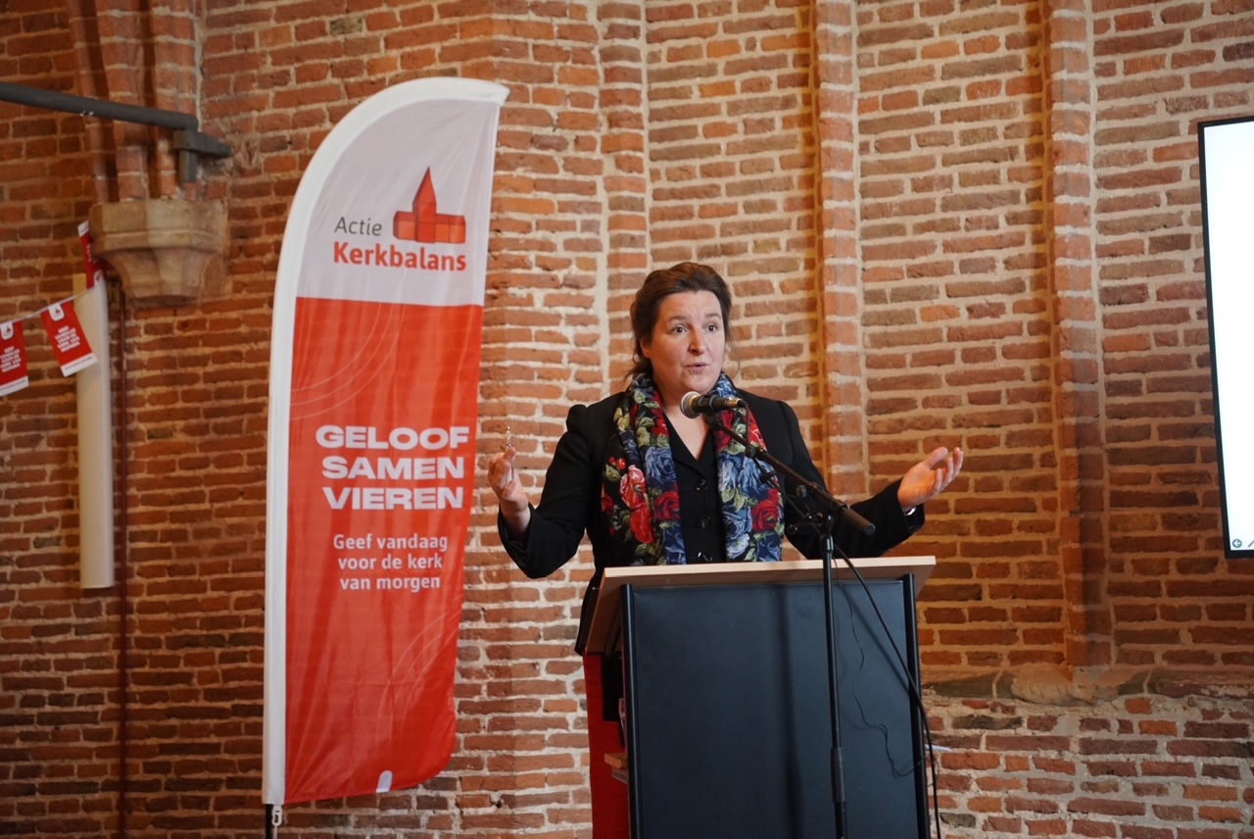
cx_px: 627
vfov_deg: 18.2
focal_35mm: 75
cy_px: 420
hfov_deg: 27.0
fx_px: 2615
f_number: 2.8
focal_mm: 50
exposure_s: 1/80
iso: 1250
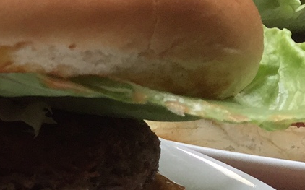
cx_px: -263
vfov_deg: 11.0
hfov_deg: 15.0
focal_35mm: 119
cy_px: 86
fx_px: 988
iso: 50
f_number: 2.2
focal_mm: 4.15
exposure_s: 1/120
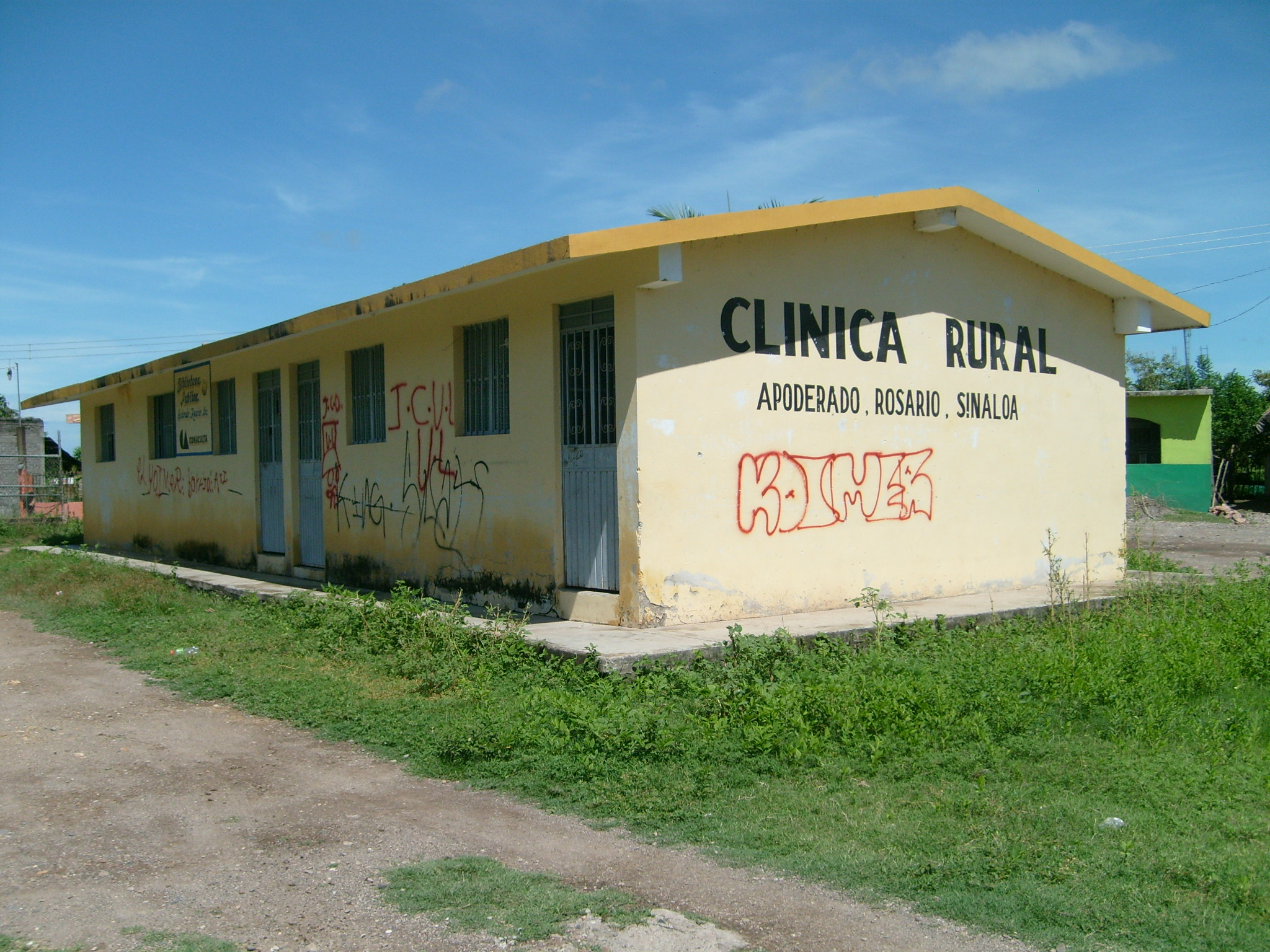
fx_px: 1284
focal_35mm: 35
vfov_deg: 40.7
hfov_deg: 52.6
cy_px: 476
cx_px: 635
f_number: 7.1
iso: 80
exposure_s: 1/350
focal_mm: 5.8
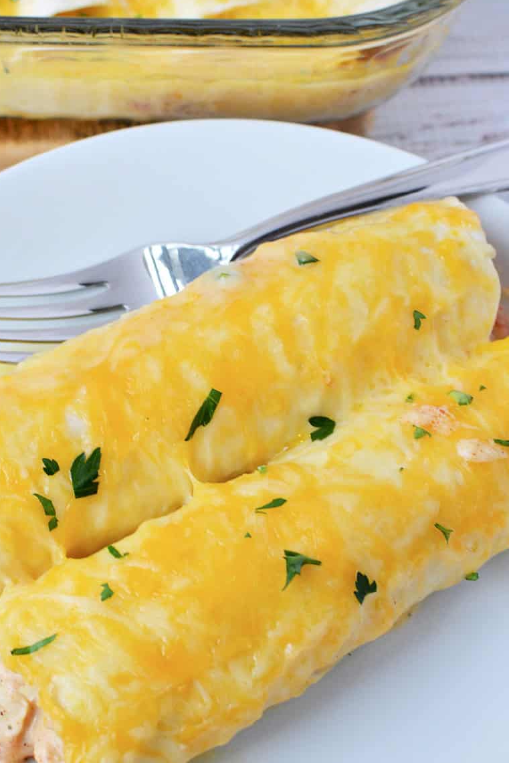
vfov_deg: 24.5
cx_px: 188
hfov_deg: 16.5
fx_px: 1755
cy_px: 391
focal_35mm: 83
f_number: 5.6
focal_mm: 35
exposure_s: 1/125
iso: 280
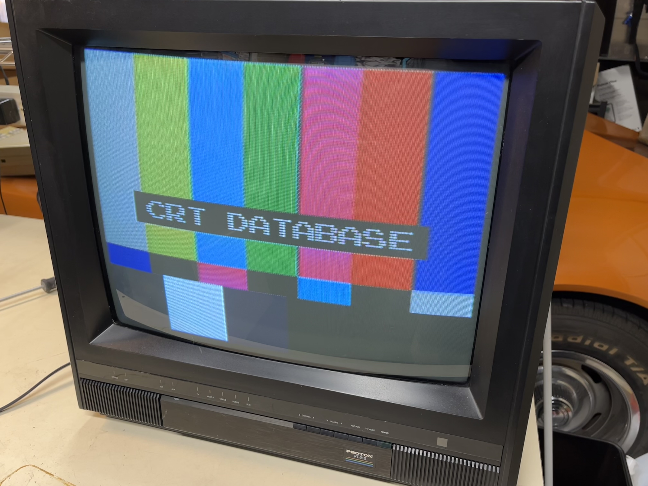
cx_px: 324
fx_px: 487
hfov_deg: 67.3
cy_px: 243
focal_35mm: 26
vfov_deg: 53.1
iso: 80
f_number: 1.6
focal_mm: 5.1
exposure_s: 1/60
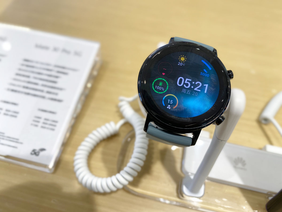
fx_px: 212
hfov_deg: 67.3
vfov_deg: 53.1
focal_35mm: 26
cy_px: 106
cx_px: 141
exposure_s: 1/104
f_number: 1.8
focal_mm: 4.2
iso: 32
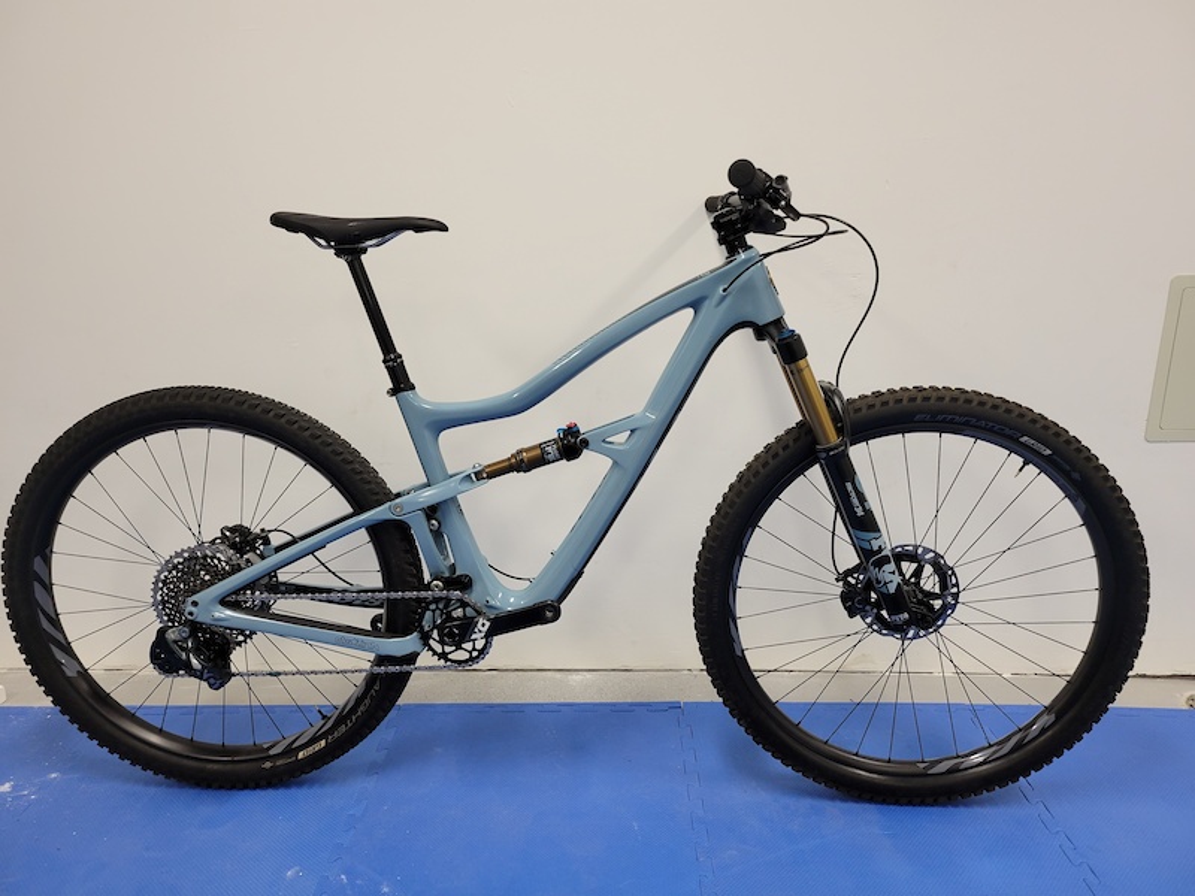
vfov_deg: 53.1
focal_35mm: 26
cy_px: 448
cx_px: 598
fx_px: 898
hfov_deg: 67.3
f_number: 1.8
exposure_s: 1/119
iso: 250
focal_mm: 5.4
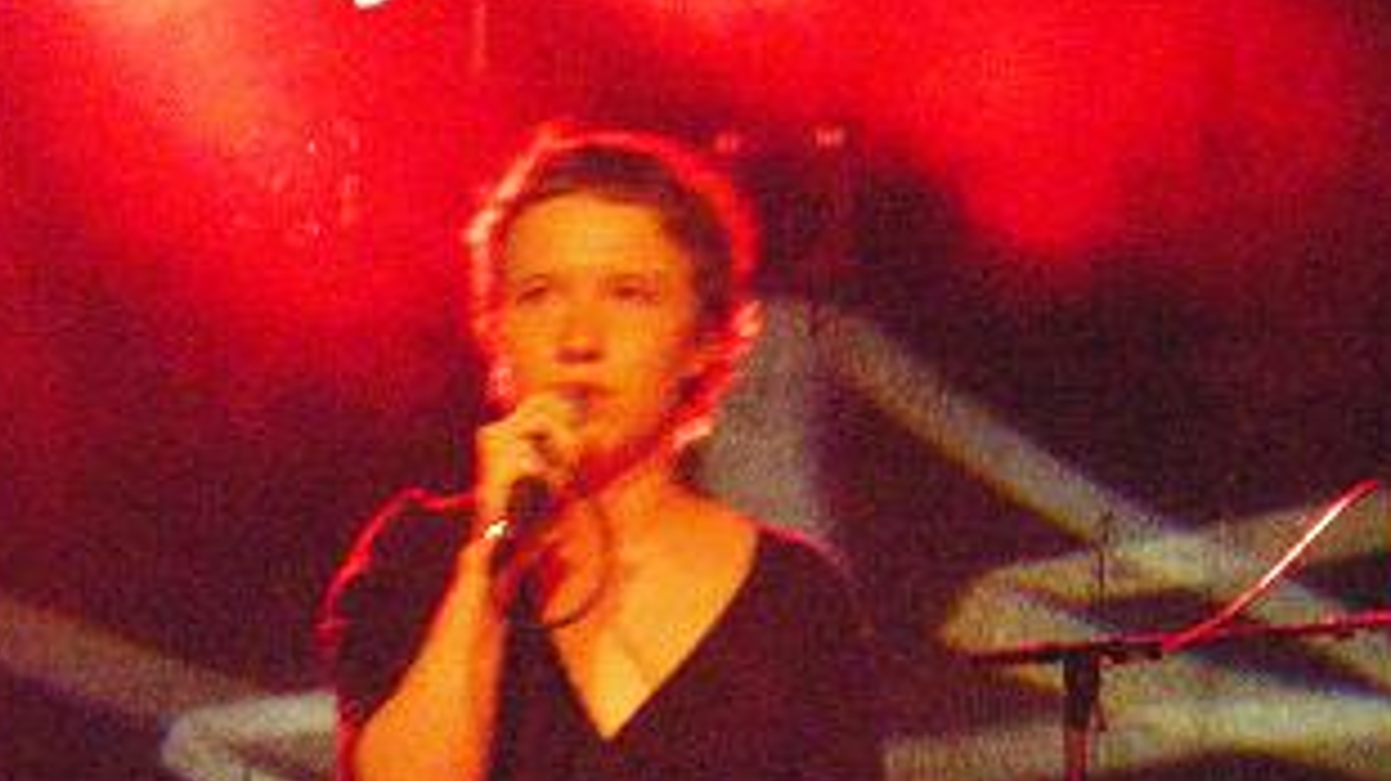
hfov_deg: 17.9
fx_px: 4424
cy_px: 682
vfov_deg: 10.0
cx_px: 617
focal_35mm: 120
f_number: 4.6
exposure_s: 1/15
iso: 3200
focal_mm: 12.3
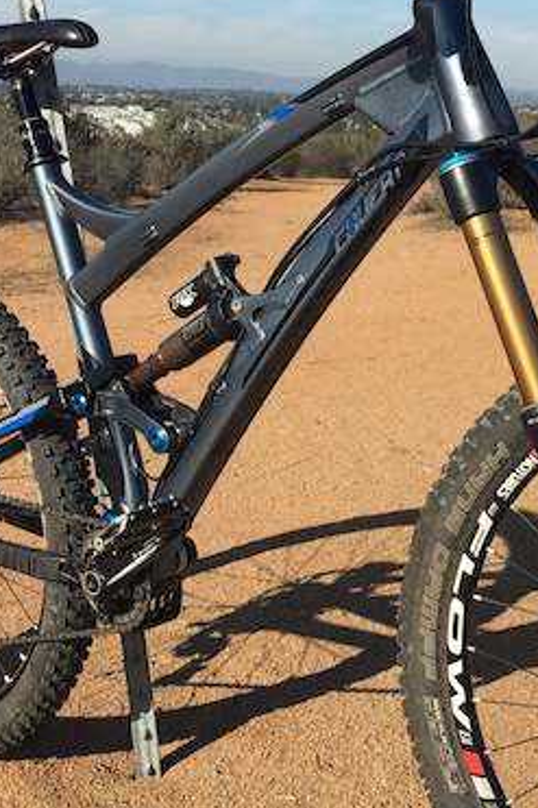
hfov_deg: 20.7
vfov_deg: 31.0
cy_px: 418
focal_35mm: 65
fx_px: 1458
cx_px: 405
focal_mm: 4.15
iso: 32
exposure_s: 1/2326
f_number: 2.2
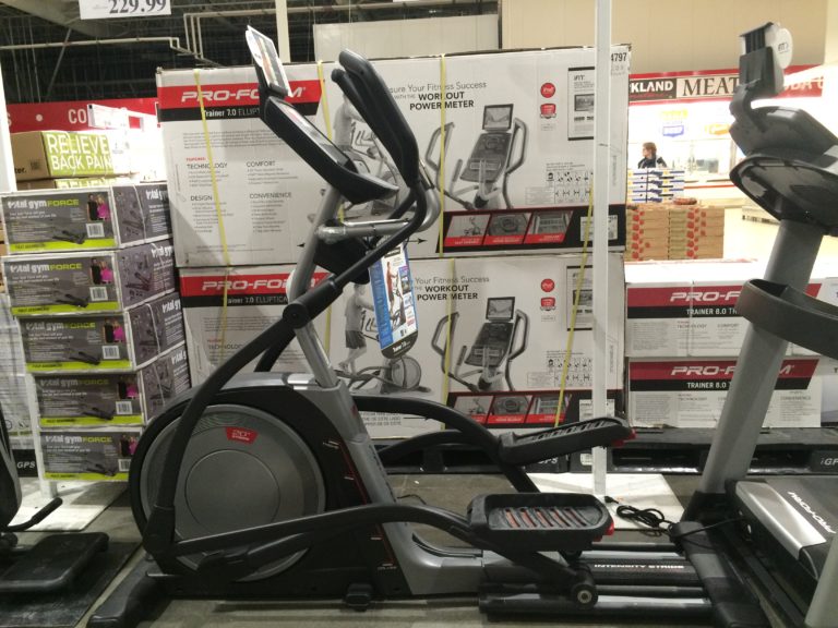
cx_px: 419
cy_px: 314
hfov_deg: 61.7
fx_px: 702
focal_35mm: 29
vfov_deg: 48.2
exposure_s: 1/30
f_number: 2.2
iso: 160
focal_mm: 4.15
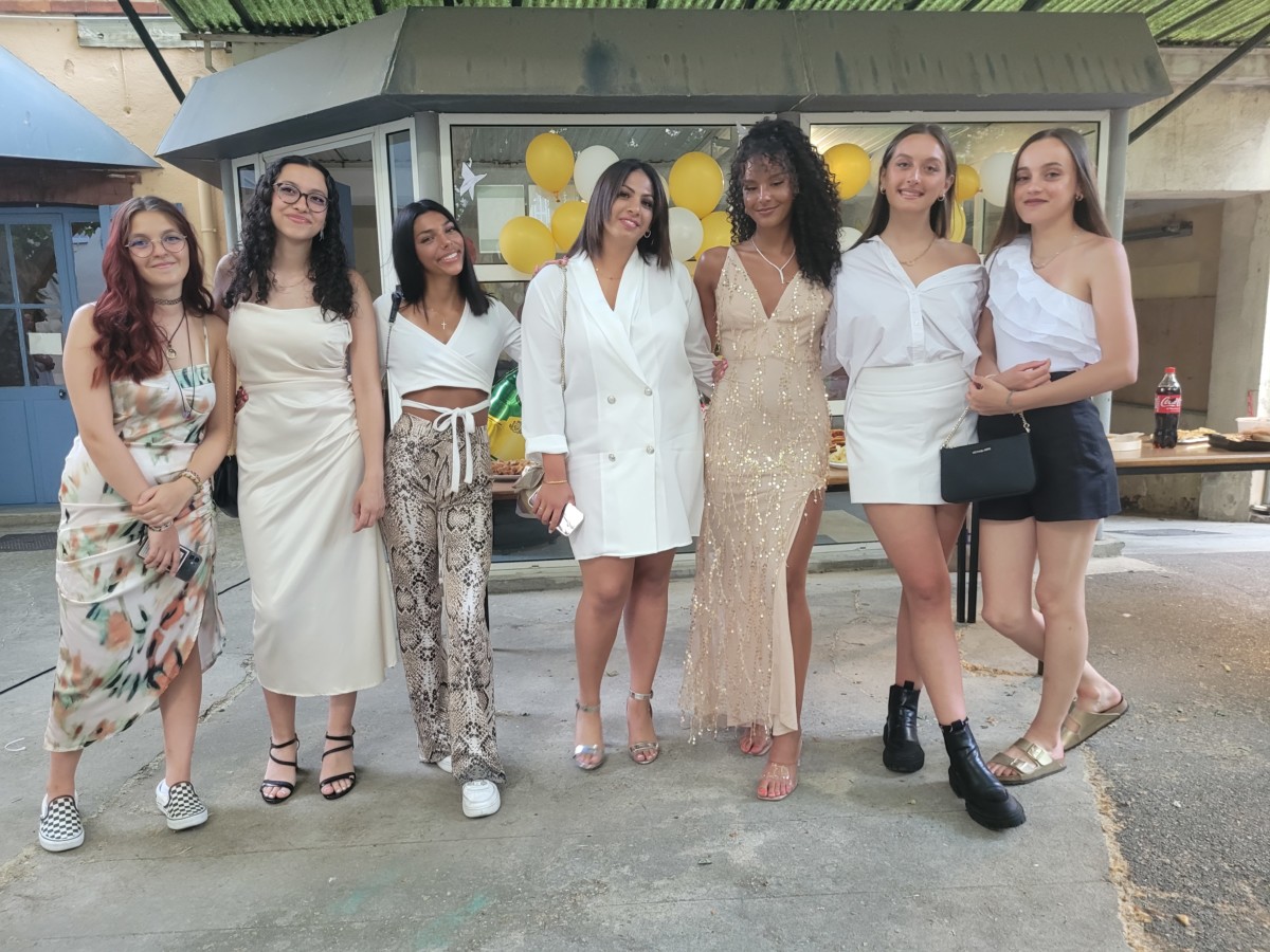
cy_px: 476
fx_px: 954
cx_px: 635
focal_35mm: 26
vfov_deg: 53.1
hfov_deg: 67.3
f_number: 1.8
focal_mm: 5.4
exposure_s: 1/50
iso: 250
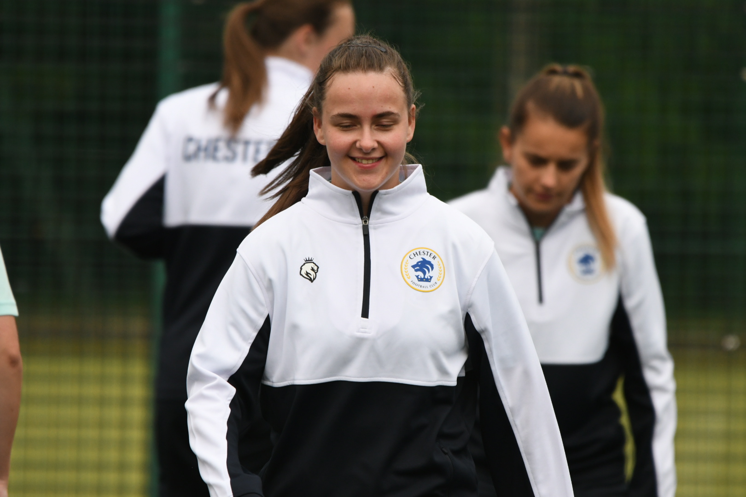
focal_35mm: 900
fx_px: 18649
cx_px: 373
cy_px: 248
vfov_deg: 1.5
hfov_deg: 2.3
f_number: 6.3
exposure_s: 1/500
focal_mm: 600
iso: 1250
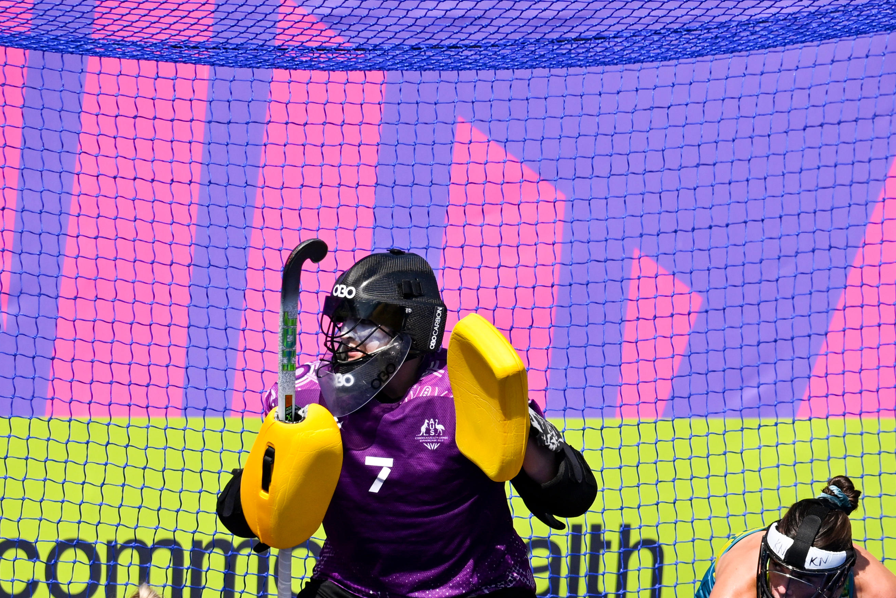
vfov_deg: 1.8
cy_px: 482
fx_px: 18939
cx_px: 570
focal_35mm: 761
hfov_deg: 2.7
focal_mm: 400
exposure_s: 1/3200
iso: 160
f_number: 3.5
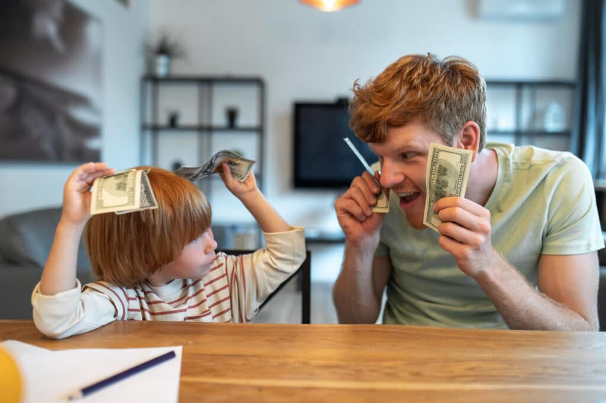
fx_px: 589
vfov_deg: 37.8
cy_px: 202
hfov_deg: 54.5
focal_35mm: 35
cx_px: 303
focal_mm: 35
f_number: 2
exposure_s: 1/160
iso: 800
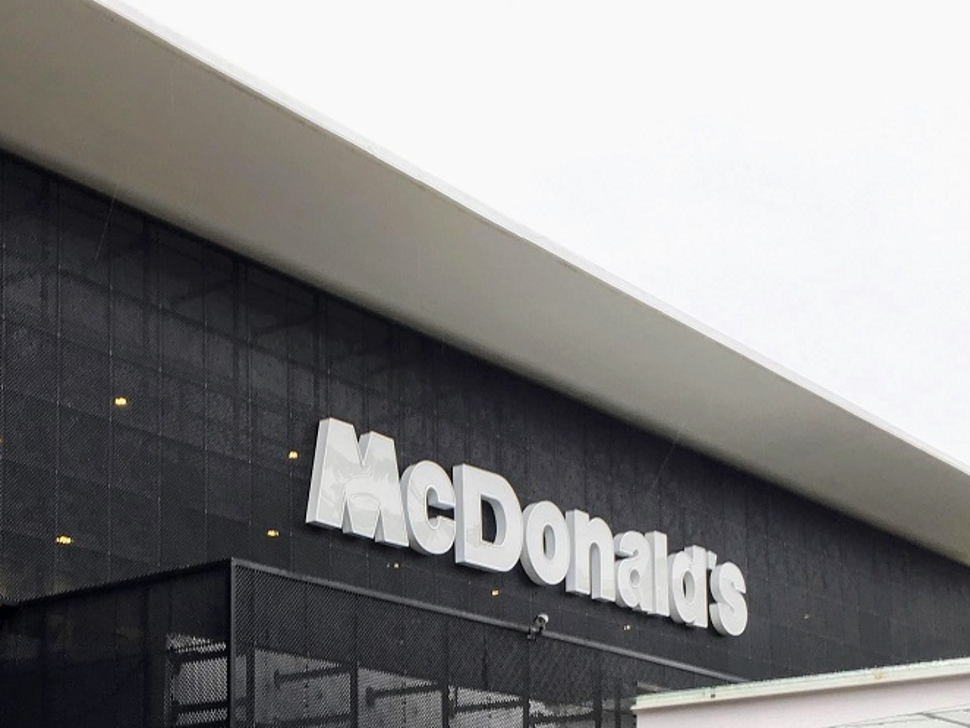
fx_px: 1682
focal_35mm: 60
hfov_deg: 31.5
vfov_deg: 23.3
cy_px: 740
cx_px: 224
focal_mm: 4.15
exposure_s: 1/50
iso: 25
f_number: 2.2
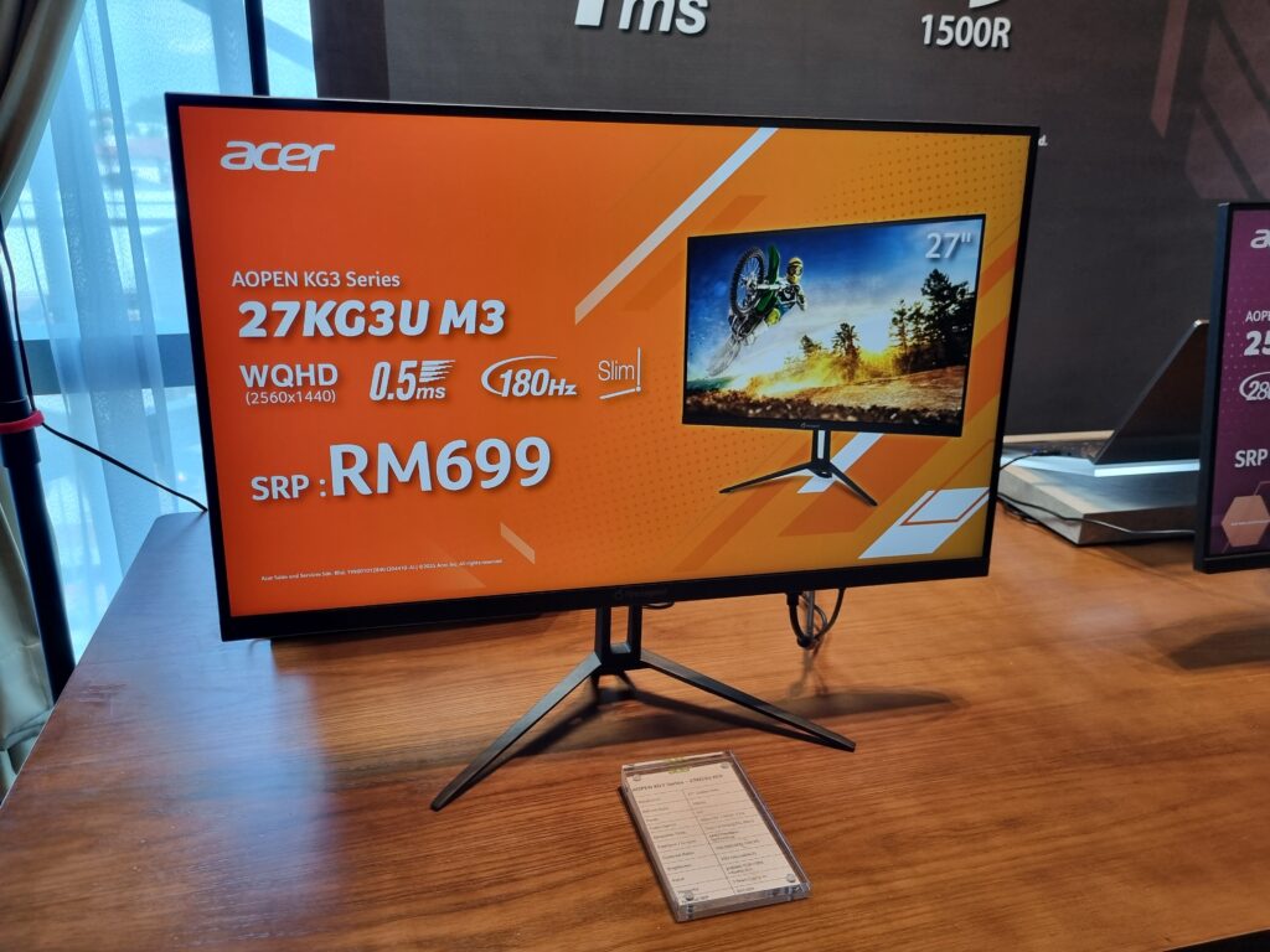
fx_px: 954
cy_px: 476
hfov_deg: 67.3
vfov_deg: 53.1
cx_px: 635
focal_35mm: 26
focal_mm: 5.4
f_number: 1.8
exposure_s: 1/100
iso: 125
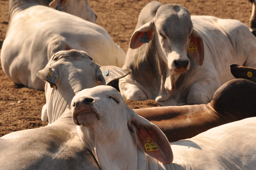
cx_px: 73
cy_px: 129
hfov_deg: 5.8
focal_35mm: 353
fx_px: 2510
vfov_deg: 3.9
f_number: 9
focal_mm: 120
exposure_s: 1/1250
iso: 400
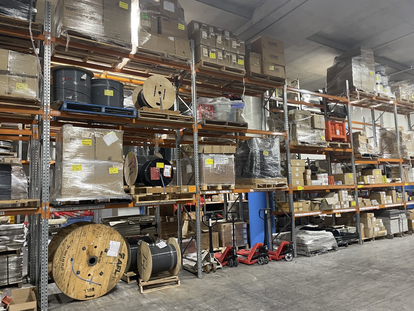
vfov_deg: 53.1
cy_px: 156
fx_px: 311
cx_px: 207
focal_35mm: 26
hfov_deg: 67.3
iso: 250
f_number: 1.6
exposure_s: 1/50
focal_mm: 4.2
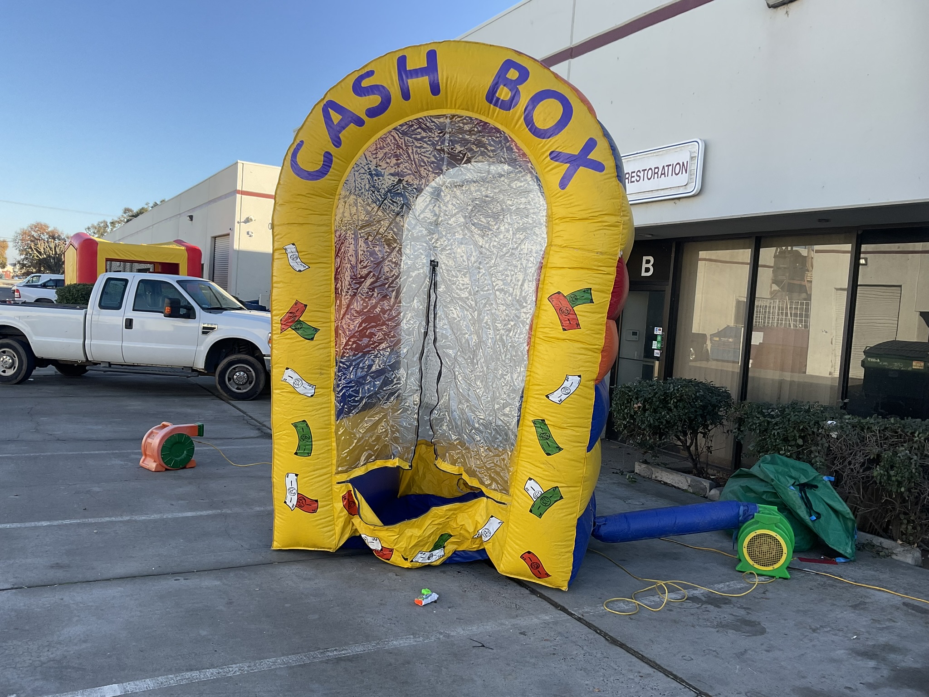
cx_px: 464
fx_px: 778
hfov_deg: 61.7
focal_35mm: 29
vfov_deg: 48.2
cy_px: 348
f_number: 1.8
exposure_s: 1/556
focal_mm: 3
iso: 16
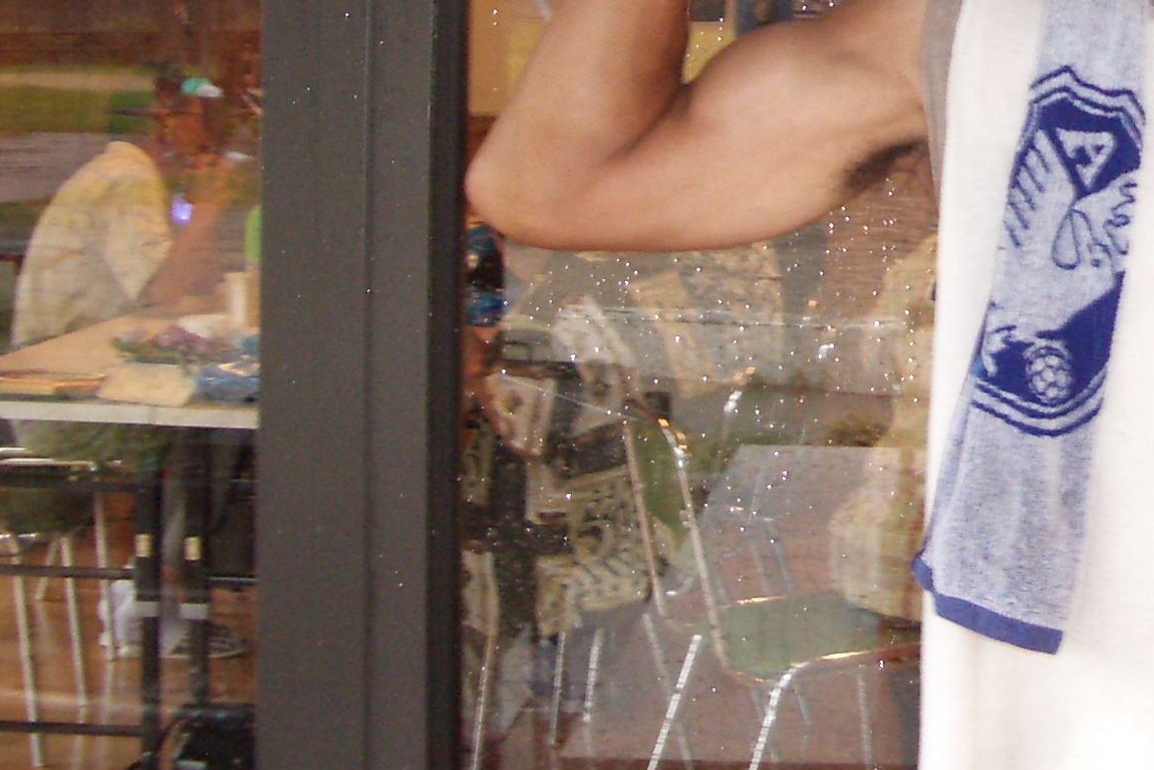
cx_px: 1202
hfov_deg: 23.8
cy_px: -40
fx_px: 2597
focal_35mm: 81
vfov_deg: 16.4
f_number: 2.6
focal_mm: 5.8
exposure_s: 1/60
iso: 200
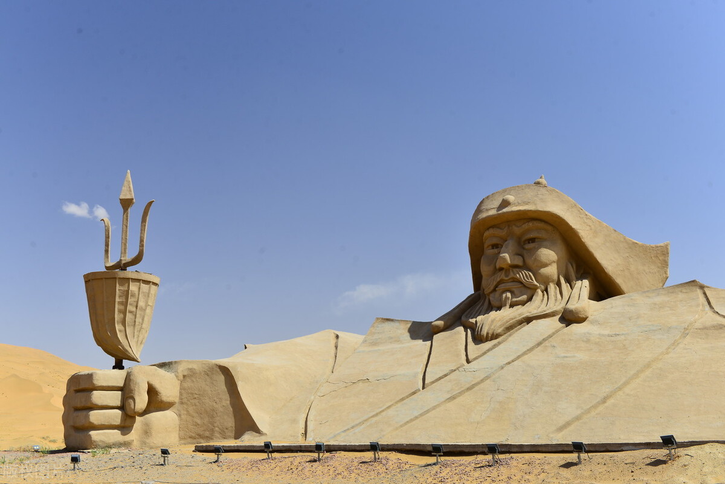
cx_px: 362
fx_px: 766
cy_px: 242
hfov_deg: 50.7
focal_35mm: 38
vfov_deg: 35.1
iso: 160
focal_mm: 38
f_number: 8
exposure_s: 1/200
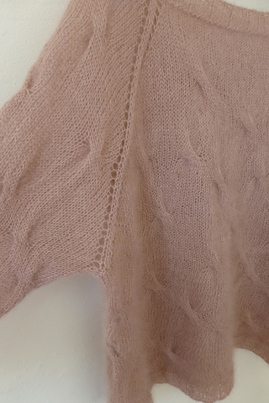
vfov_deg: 69.4
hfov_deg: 49.6
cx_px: 137
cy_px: 196
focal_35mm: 26
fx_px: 291
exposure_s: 1/60
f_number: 3.3
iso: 125
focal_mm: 4.3
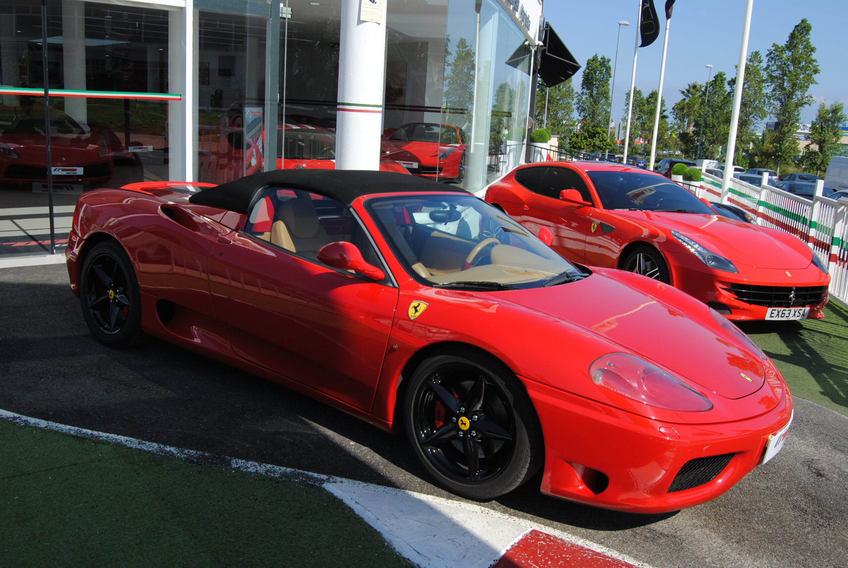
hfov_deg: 61.9
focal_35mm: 30
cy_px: 284
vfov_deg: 43.7
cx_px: 424
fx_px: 708
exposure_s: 1/250
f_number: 8
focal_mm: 20
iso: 100
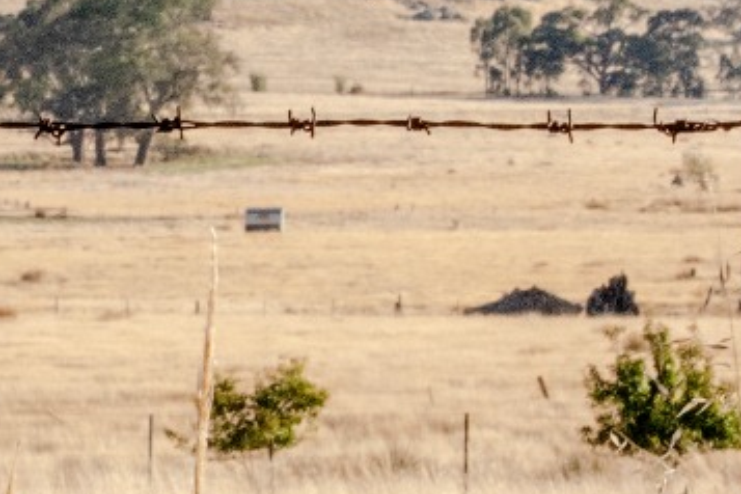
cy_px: 303
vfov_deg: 2.7
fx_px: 10332
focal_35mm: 502
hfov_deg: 4.1
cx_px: -365
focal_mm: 70
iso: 400
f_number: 20
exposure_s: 1/160
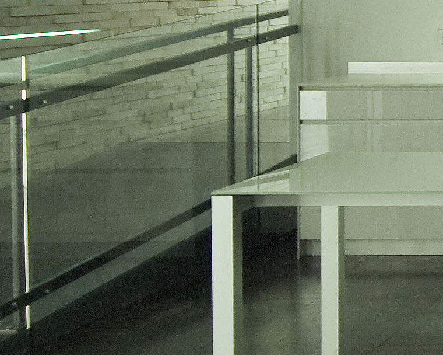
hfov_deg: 16.2
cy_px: -5
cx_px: 871
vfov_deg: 16.1
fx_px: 1225
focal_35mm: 93
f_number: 4
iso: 140
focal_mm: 13
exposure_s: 1/30
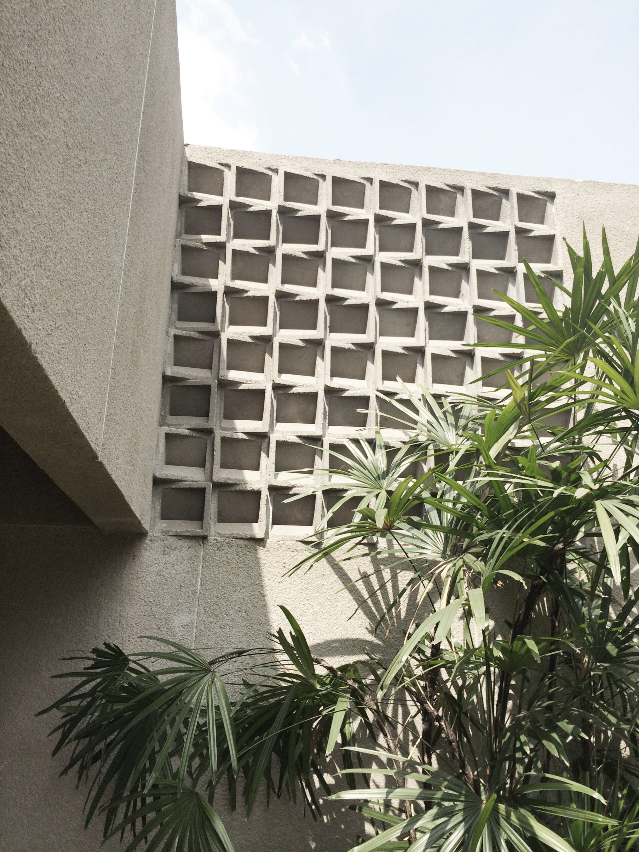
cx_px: 320
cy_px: 426
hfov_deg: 46.8
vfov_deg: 60.0
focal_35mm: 30
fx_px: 738
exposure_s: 1/1325
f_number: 2.2
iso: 32
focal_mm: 4.12
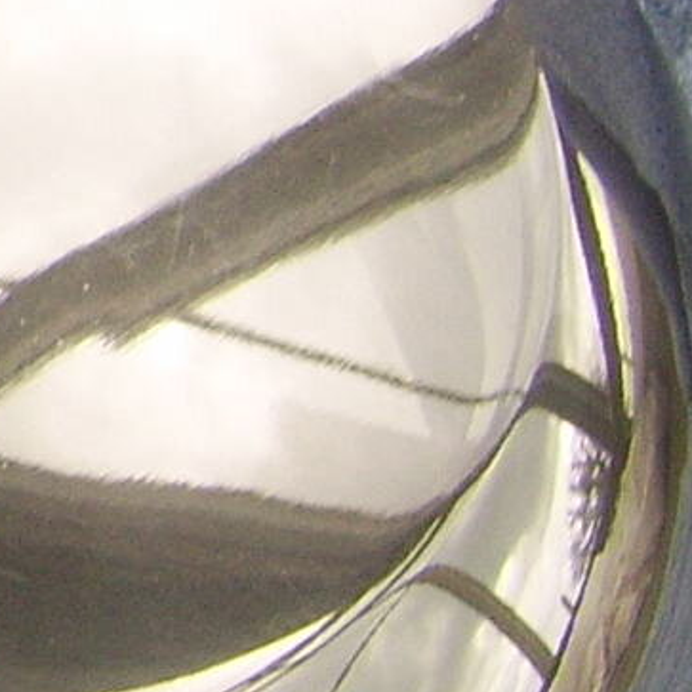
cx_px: -1153
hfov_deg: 6.8
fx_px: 5428
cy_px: -135
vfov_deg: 7.2
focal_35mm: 240
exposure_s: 1/80
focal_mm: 7.8
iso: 50
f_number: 5.7
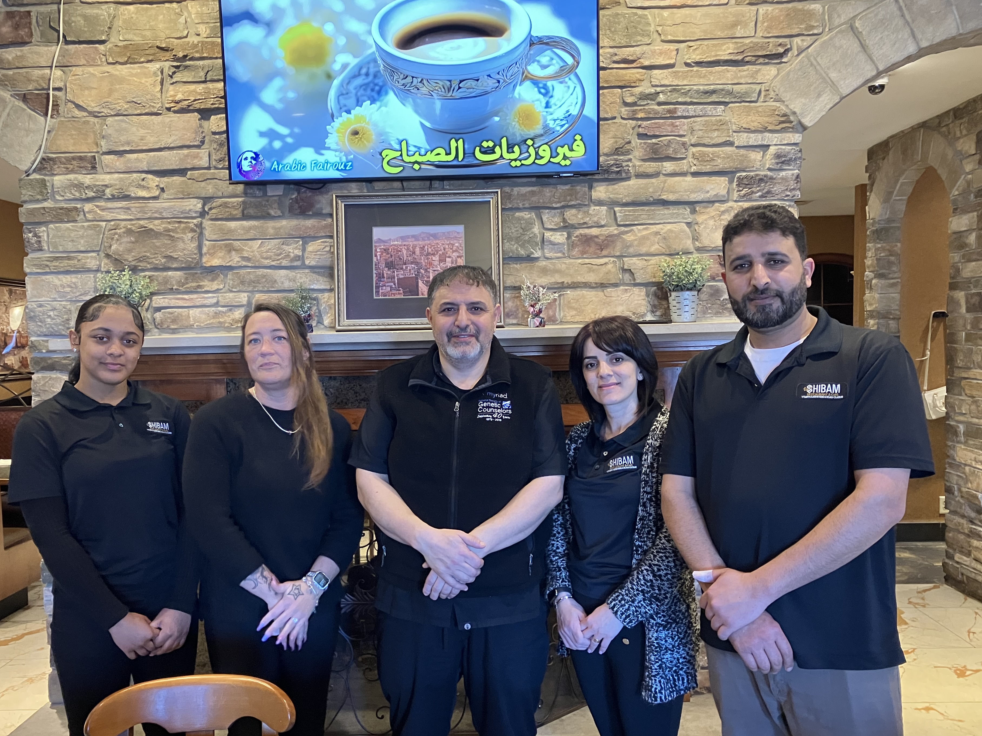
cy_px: 392
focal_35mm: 31
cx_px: 466
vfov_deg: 45.4
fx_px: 879
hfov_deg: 58.3
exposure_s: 1/40
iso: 320
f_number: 1.8
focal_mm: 3.99
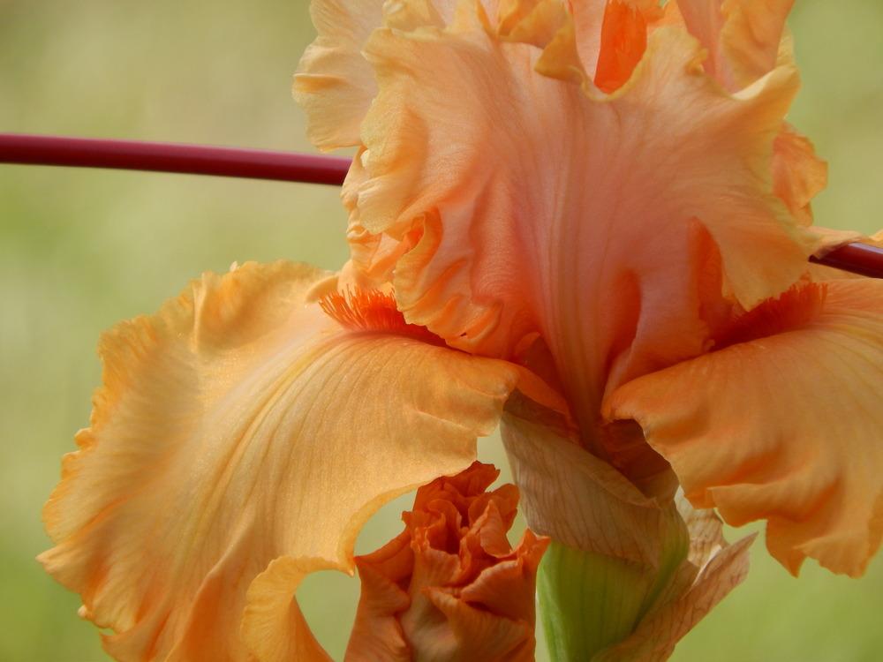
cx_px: 442
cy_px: 331
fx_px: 17218
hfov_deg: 2.9
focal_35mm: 675
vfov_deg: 2.2
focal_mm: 120
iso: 160
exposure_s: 1/250
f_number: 5.8
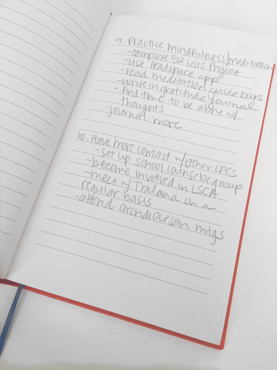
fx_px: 309
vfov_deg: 61.7
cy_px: 185
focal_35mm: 29
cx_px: 138
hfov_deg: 48.2
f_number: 2.2
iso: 160
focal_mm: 4.15
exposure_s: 1/30
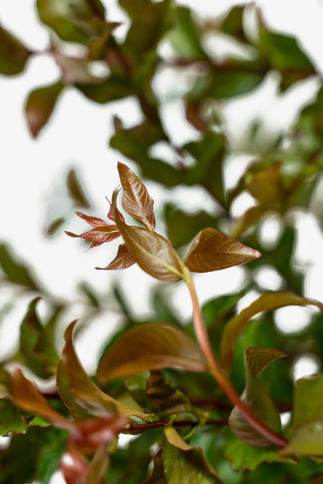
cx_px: 162
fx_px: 1009
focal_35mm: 75
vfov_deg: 27.0
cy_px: 242
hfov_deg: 18.2
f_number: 3.5
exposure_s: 1/250
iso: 640
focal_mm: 75
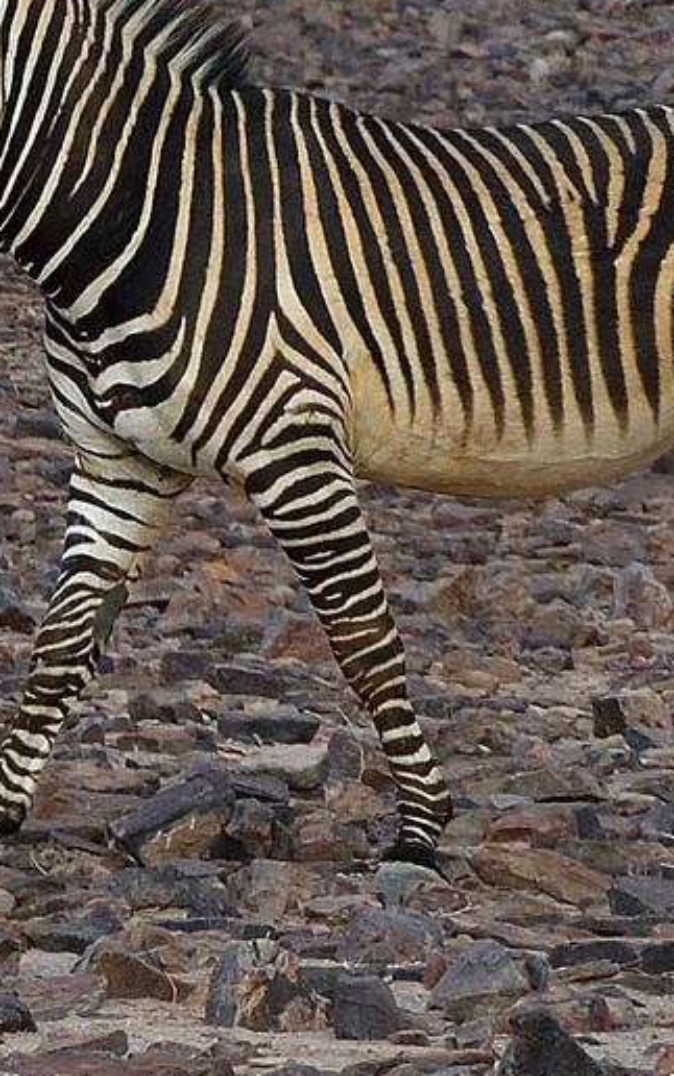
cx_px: -357
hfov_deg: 1.4
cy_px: 96
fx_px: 28154
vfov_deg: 2.2
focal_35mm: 959
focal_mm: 200
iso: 400
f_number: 10
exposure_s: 1/400
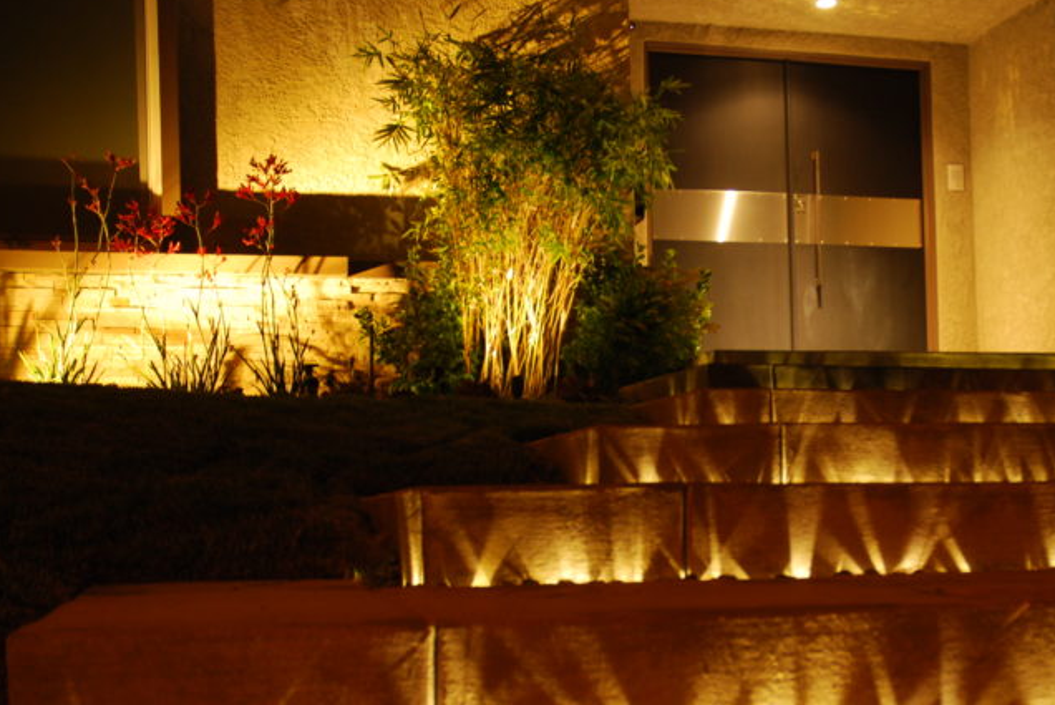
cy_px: 530
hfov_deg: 34.2
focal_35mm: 58
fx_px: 1701
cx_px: 698
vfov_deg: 23.2
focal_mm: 24
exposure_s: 1.5
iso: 320
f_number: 3.8
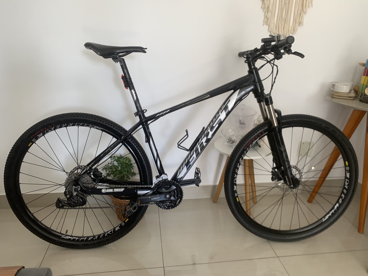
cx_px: 184
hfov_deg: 67.3
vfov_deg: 53.1
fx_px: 276
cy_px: 138
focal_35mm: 26
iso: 100
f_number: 1.8
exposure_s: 1/109
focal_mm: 4.25
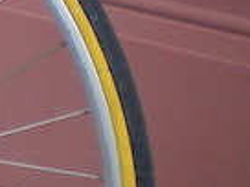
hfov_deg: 8.0
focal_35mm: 224
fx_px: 1618
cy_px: -62
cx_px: -401
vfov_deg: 6.6
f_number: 3.1
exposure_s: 1/160
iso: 64
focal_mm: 6.3
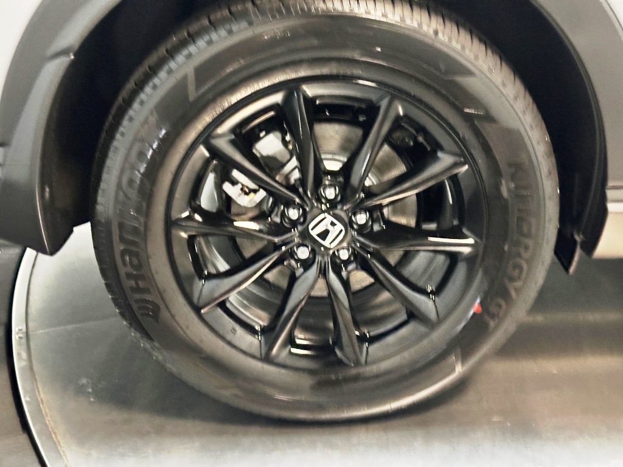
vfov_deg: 30.3
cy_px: 234
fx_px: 864
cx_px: 312
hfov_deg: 39.7
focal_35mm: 48
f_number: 1.78
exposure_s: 1/24
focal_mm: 6.86
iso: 640
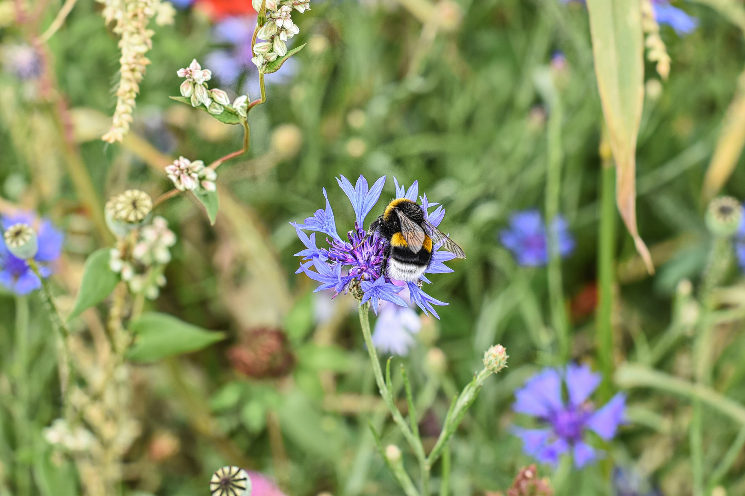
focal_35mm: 75
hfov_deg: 27.0
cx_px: 372
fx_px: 1552
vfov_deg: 18.2
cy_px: 248
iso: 400
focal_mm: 50
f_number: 6.3
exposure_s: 1/160
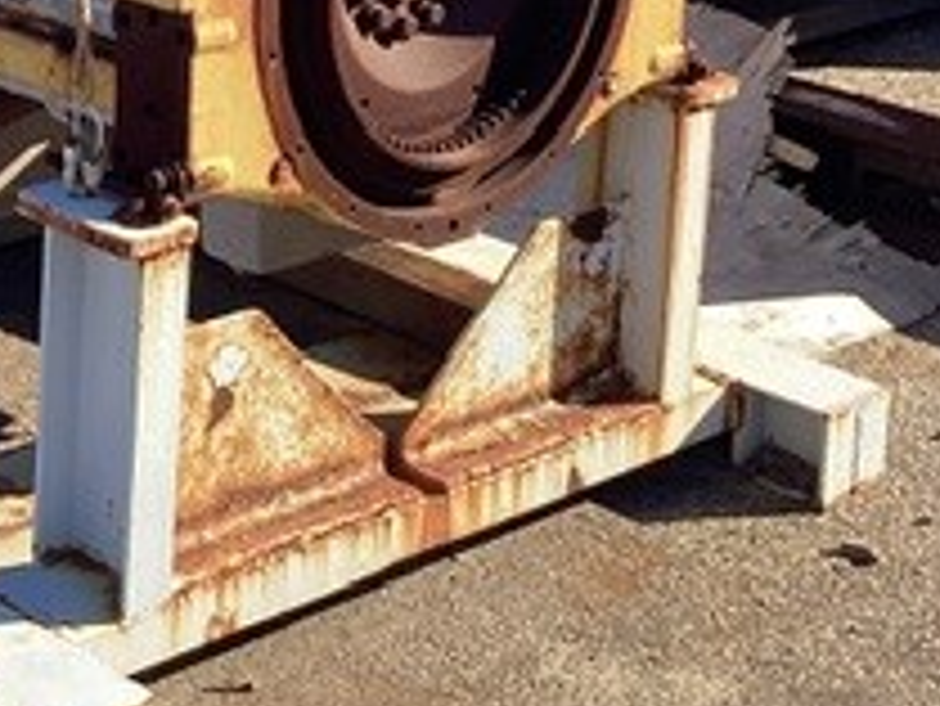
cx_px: 112
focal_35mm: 95
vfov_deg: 15.1
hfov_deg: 20.3
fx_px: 2581
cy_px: -126
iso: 25
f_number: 2.4
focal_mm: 3.3
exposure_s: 1/696
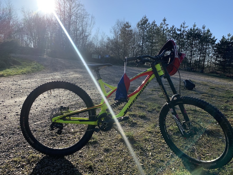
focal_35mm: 26
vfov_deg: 53.1
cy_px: 88
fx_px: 175
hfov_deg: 67.3
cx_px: 116
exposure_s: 1/1689
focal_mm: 4.25
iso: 25
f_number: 1.8
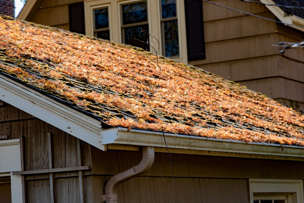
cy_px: 102
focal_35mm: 120
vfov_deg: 11.4
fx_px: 1014
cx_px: 152
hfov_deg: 17.1
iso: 250
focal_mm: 120
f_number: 8
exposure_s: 1/250
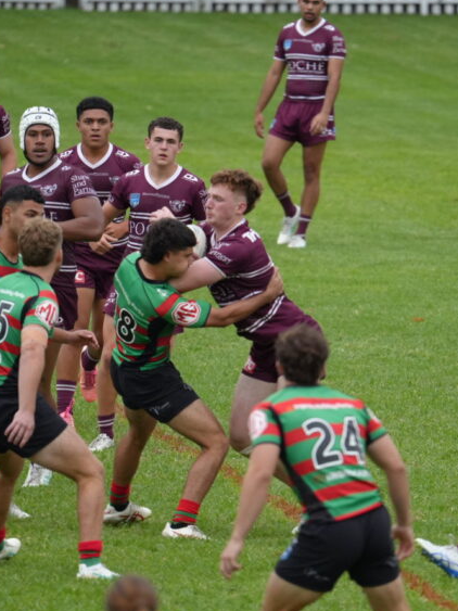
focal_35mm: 808
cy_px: 277
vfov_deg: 2.5
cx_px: 335
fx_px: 14259
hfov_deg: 1.8
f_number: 6.3
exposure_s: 1/500
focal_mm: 462
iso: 2500
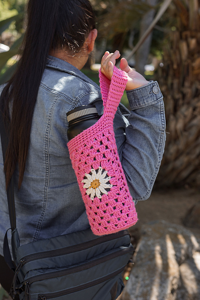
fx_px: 416
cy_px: 150
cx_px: 100
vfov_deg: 39.6
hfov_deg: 27.0
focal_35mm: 50
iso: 100
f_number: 5
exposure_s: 1/125
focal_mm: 50
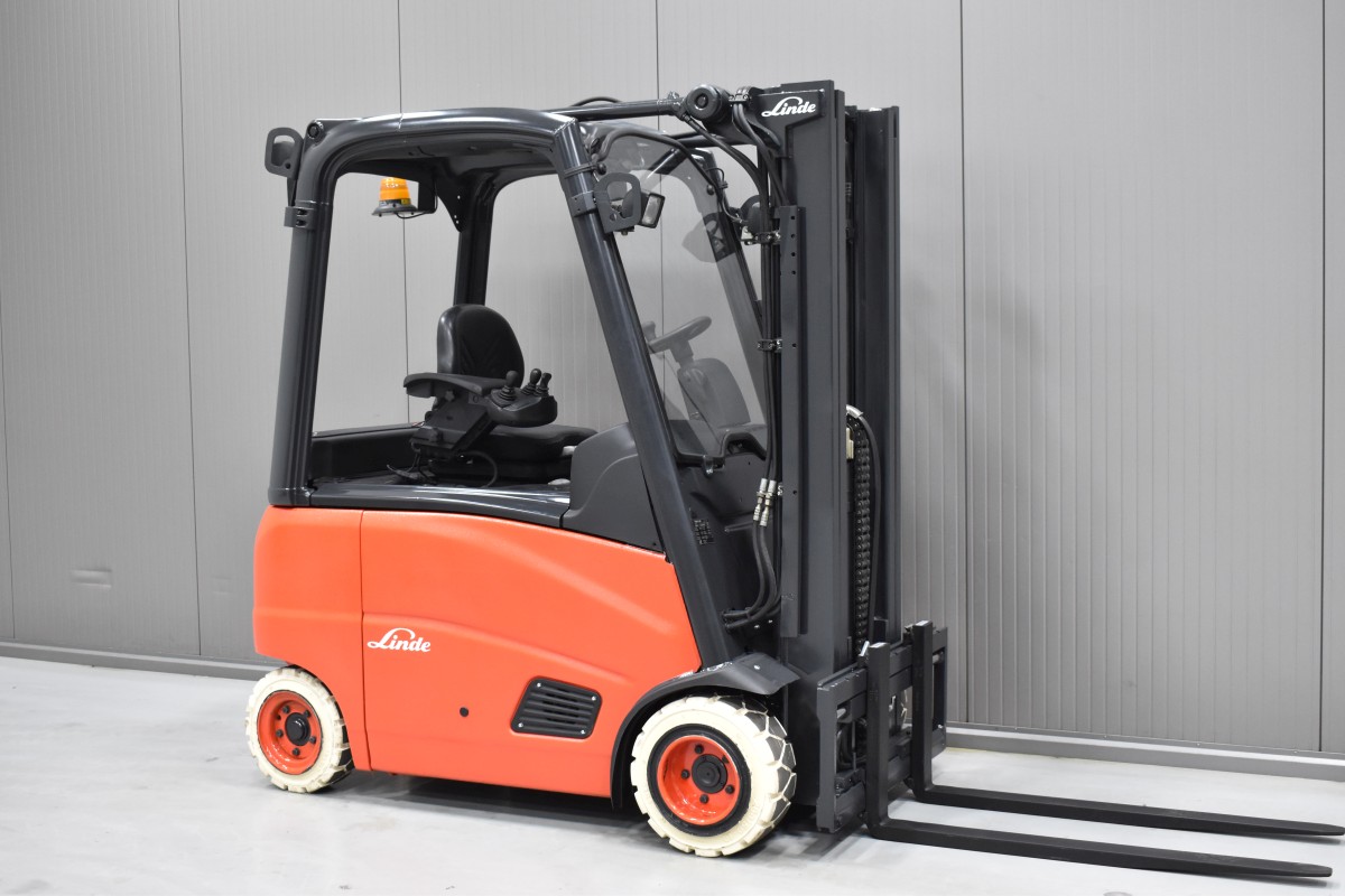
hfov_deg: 45.0
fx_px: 1625
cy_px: 448
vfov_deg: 30.8
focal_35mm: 44
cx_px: 672
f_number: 5
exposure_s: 1/40
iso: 1600
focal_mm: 29
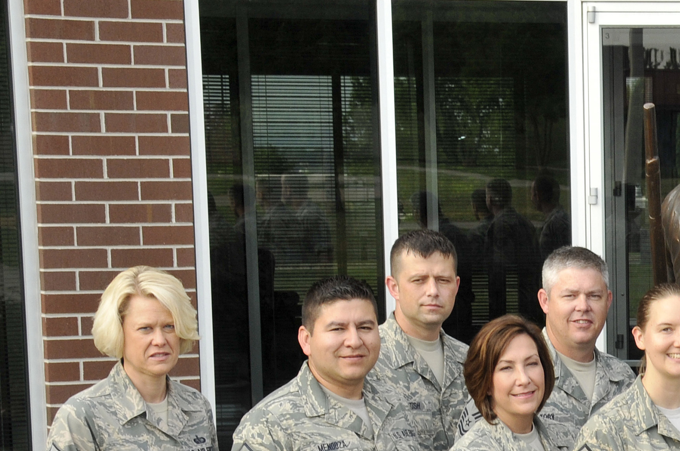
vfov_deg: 11.3
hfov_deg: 16.5
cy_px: 543
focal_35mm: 119
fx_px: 2244
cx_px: 818
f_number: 9
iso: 250
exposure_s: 1/100
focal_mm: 32
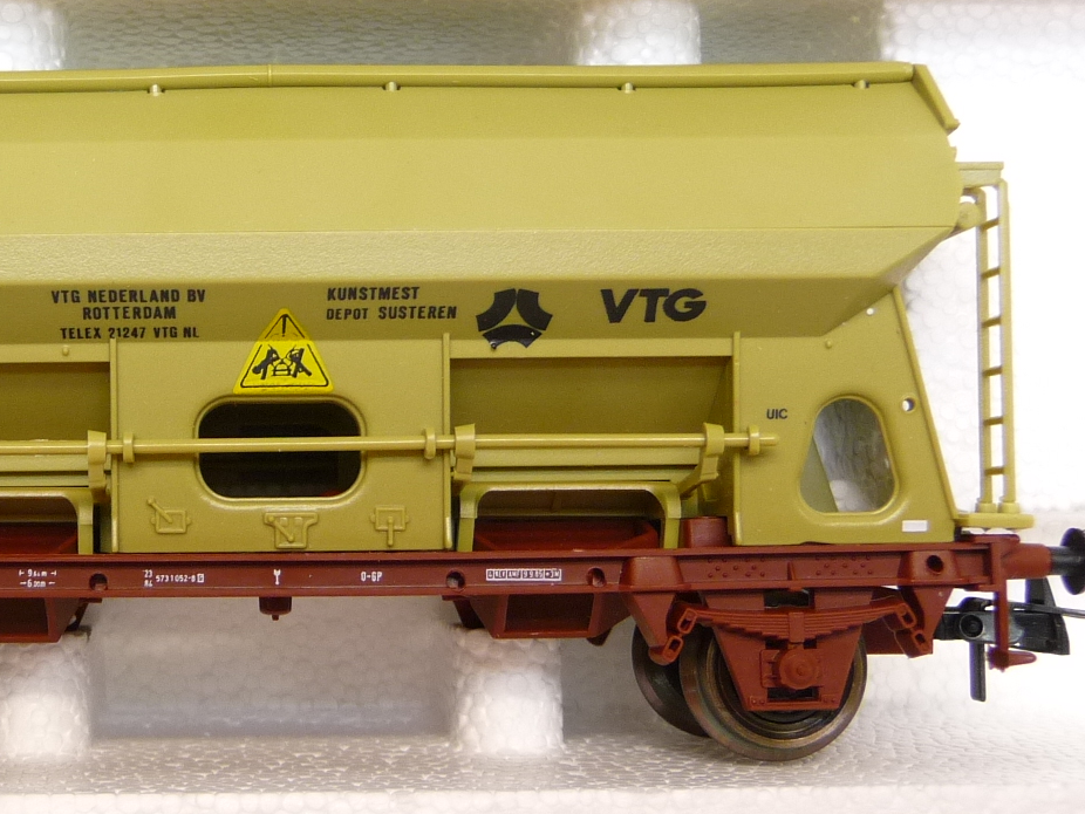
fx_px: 1787
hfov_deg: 32.8
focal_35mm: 57
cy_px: 405
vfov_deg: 25.7
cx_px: 214
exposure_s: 1/30
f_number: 3.3
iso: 160
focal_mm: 4.7
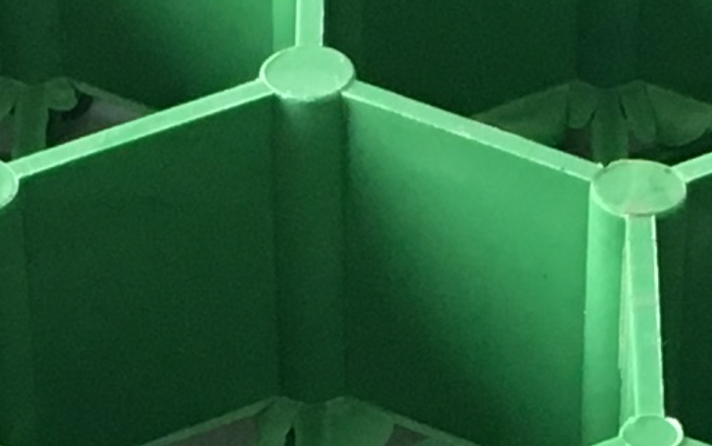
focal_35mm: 240
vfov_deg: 5.4
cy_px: 788
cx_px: 614
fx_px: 4659
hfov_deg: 8.7
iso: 125
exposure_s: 1/33
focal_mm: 4.15
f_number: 2.2
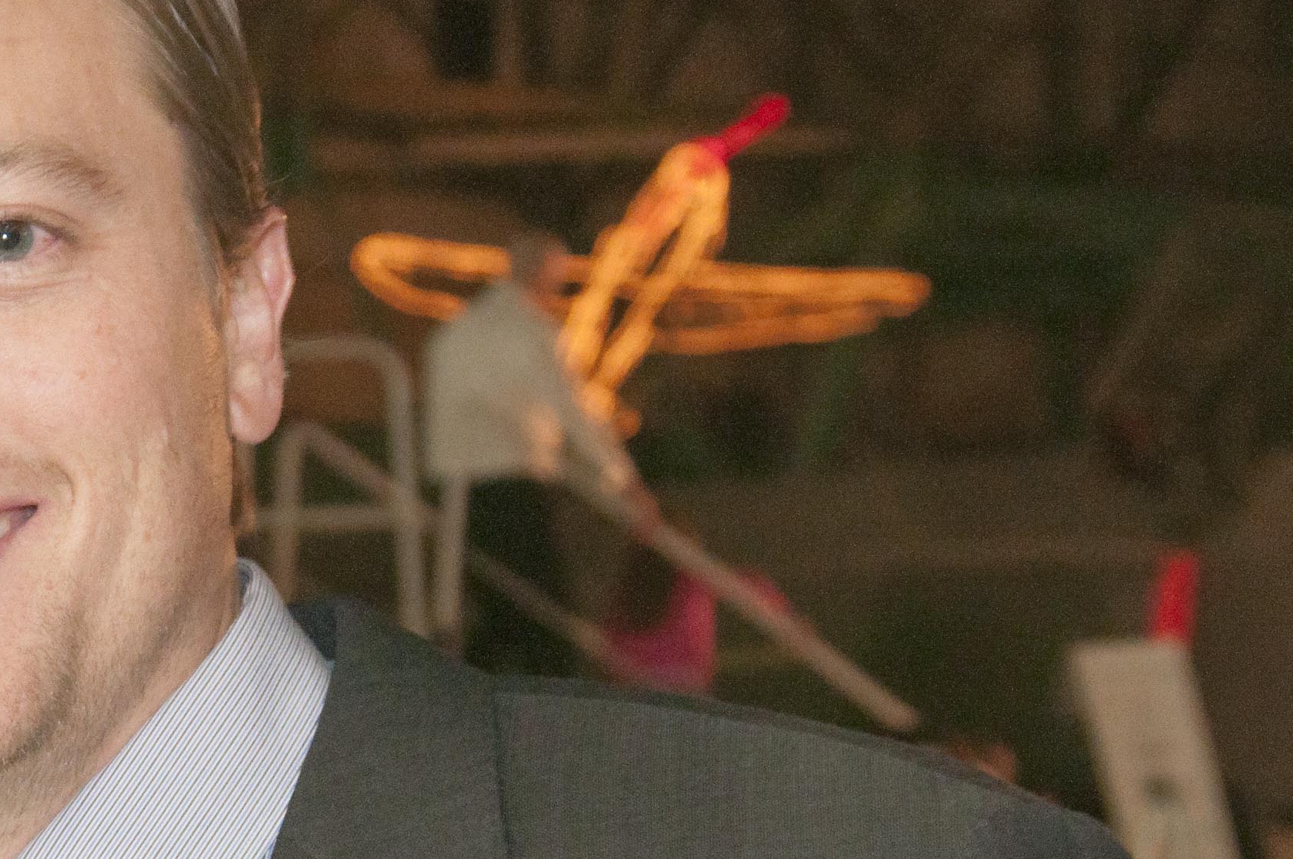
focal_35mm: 134
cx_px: -93
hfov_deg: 14.9
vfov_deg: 10.1
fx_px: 4817
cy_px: 797
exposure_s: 1/60
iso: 400
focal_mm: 35
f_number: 5.6
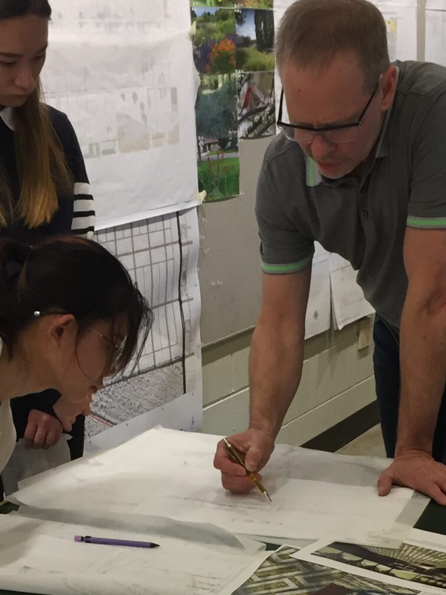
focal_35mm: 73
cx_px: 235
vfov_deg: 25.8
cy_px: 538
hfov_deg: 20.2
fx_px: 1254
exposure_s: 1/40
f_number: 2.2
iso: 32
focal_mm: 4.15
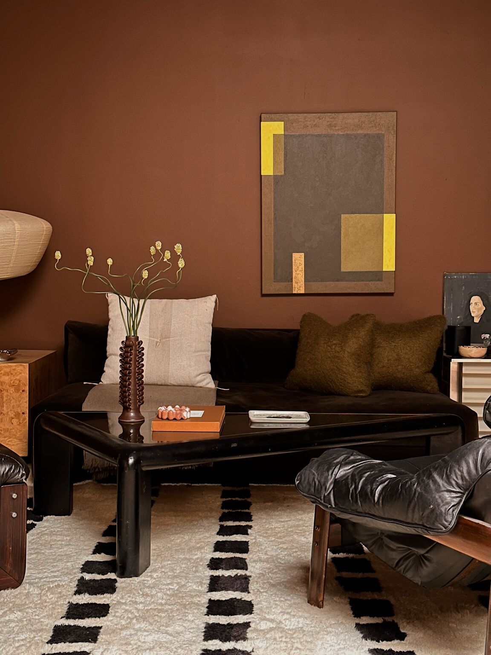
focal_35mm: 48
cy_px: 328
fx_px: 908
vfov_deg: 39.7
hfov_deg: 30.3
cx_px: 246
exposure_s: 1/9
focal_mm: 6.86
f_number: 1.78
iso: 640
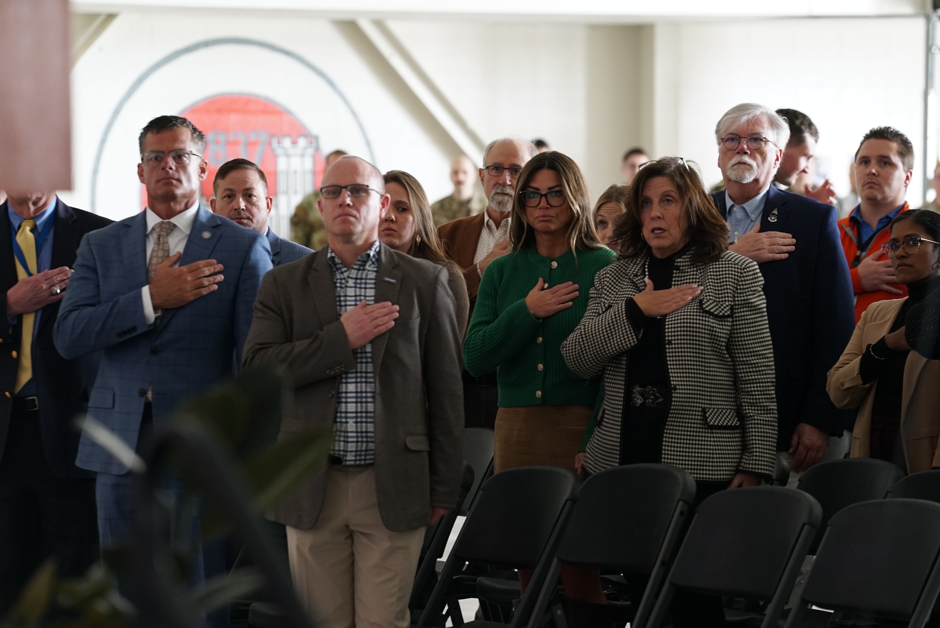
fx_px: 4859
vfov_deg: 7.4
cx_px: 470
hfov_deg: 11.0
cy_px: 314
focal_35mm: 186
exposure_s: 1/50
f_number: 5
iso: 2500
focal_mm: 186
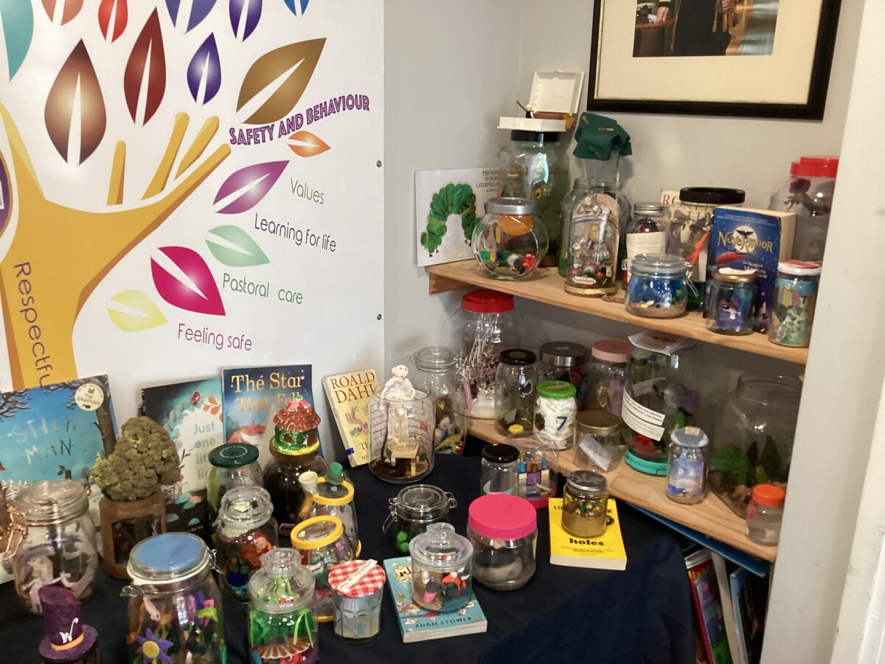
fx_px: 793
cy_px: 332
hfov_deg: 58.4
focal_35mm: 31
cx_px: 442
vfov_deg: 45.4
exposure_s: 1/60
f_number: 2.4
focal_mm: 3.3
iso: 200
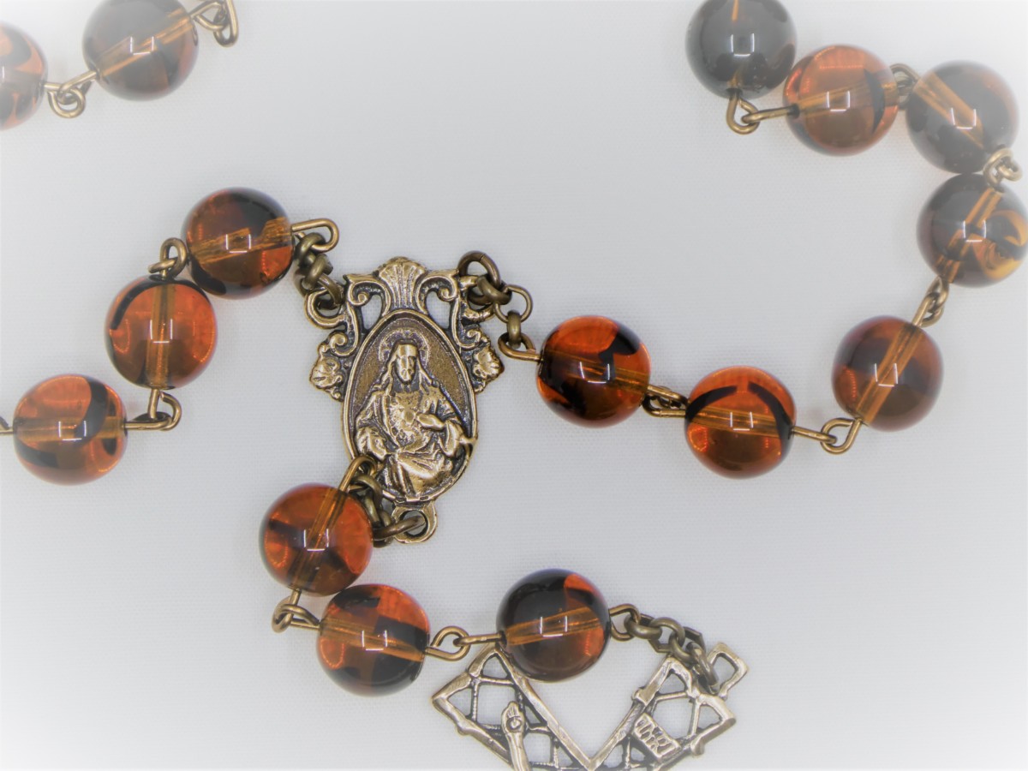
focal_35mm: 185
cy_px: 386
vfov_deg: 8.0
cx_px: 514
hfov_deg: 10.7
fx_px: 5494
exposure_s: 1/125
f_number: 5.6
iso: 80
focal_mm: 33.2
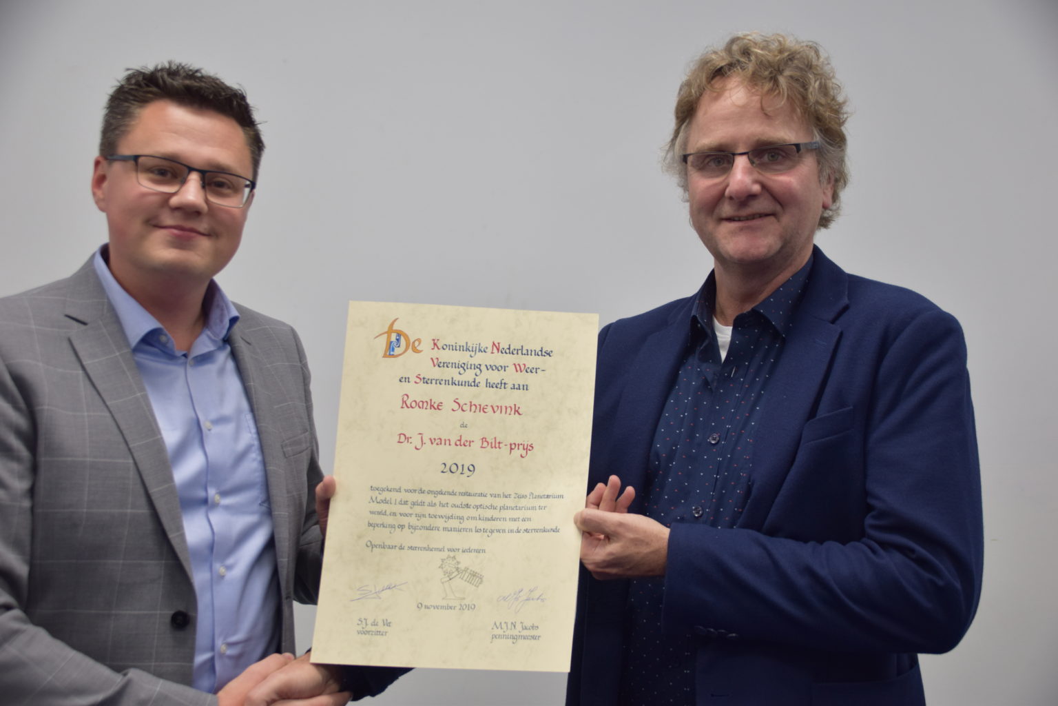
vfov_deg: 28.1
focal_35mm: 48
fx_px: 1411
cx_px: 529
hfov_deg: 41.1
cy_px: 353
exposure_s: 1/80
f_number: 4.2
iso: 400
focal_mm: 32
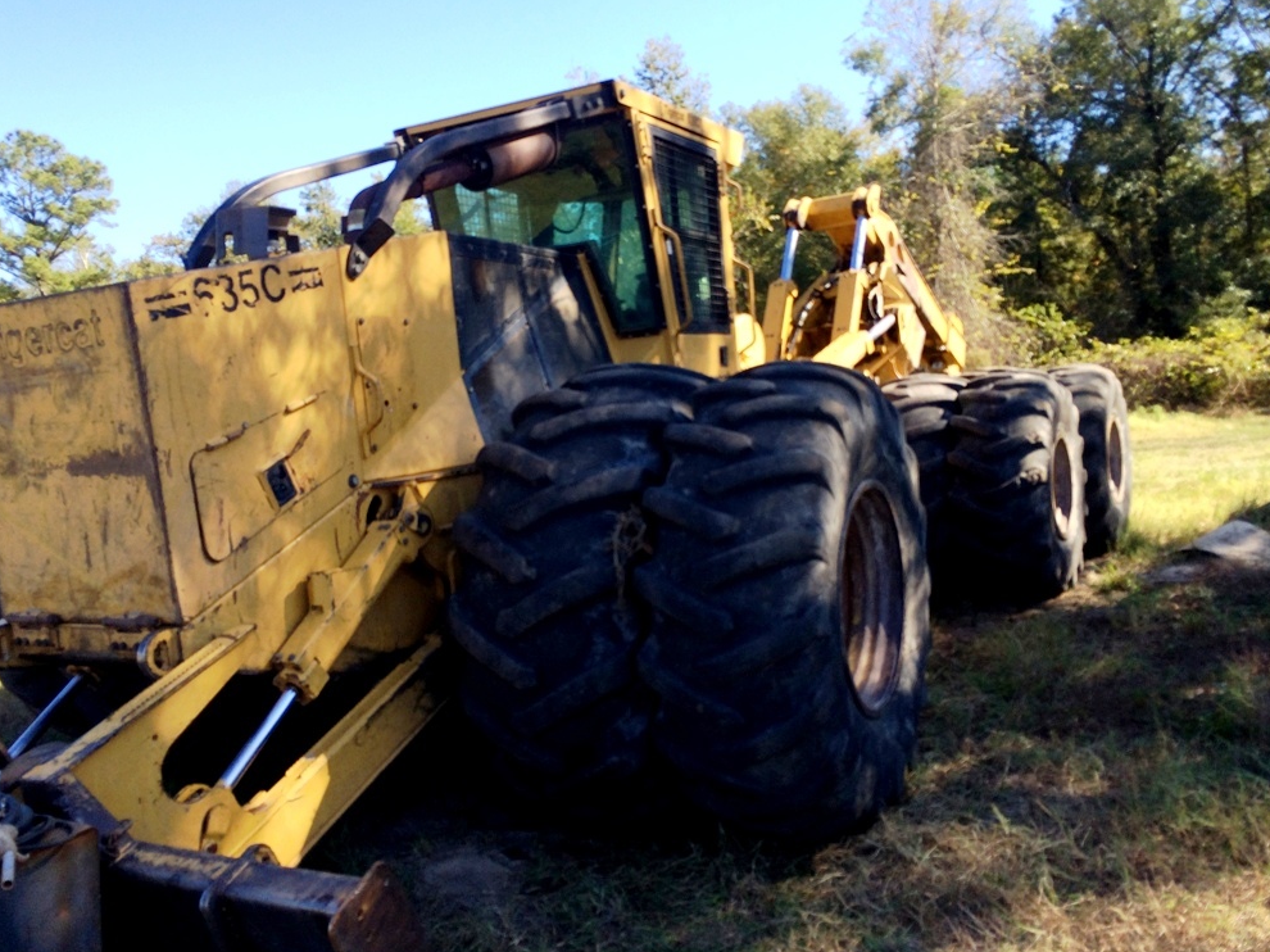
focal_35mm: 30
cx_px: 631
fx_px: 1100
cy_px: 471
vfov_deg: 46.8
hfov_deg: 60.0
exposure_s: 1/586
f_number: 2.2
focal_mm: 4.15
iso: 32
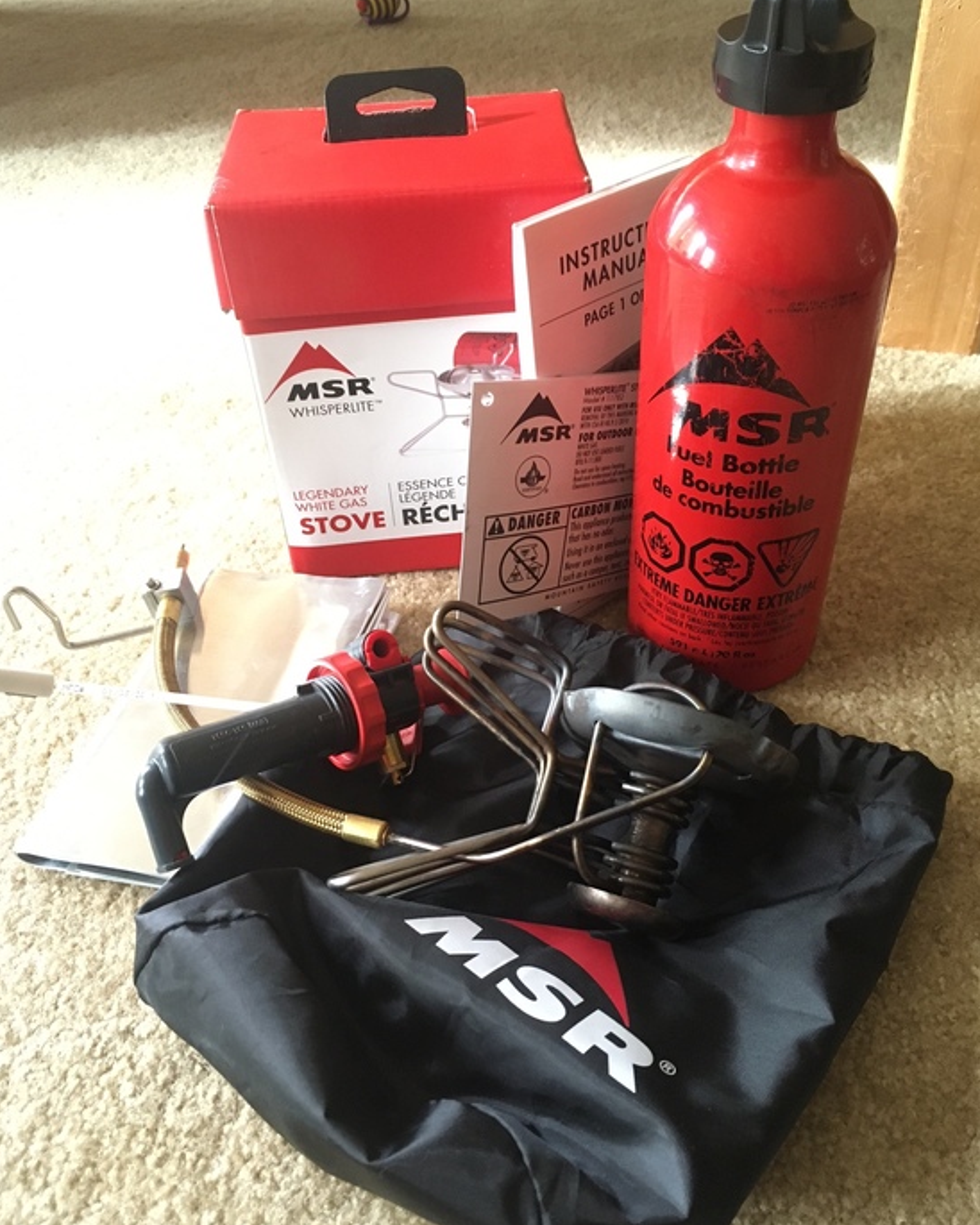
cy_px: 642
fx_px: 1124
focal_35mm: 31
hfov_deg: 47.1
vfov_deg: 57.2
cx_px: 493
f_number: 2.2
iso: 200
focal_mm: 4.15
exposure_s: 1/20
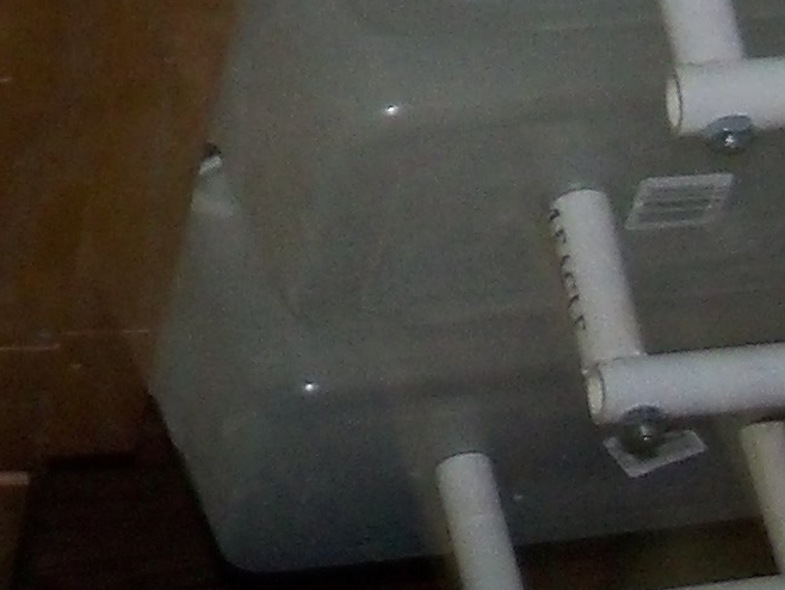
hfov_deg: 9.8
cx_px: -549
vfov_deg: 7.5
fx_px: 4401
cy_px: -447
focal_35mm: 194
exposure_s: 1/30
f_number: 3.5
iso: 200
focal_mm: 6.2
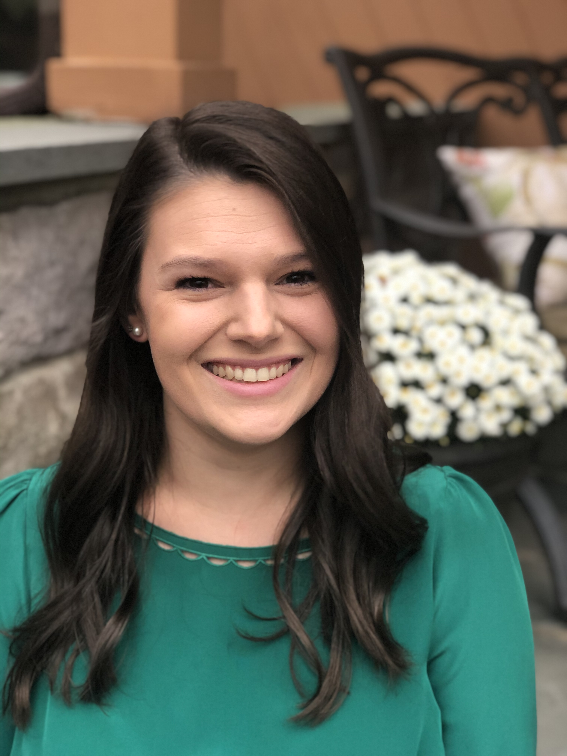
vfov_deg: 36.8
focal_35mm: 52
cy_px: 378
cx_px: 284
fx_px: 1136
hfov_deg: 28.0
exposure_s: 1/40
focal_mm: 6
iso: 100
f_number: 2.4
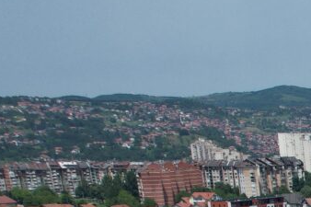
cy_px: 444
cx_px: 635
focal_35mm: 100
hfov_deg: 15.8
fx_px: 863
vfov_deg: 11.9
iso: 100
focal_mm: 8.38
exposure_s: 1/2500
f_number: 2.8
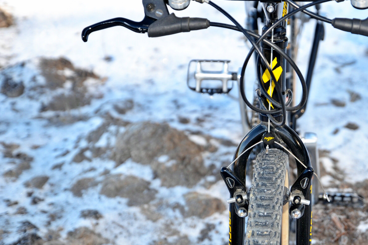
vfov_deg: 12.9
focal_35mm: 106
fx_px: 1084
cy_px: 86
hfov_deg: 19.2
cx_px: 267
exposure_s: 1/200
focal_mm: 48
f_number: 4
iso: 100
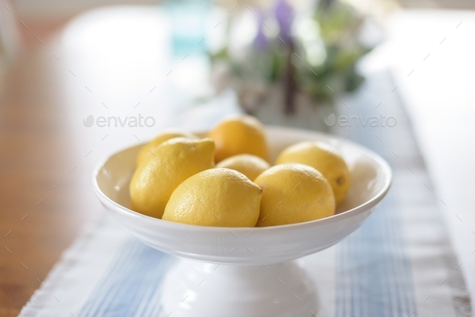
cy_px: 158
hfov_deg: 39.6
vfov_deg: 27.0
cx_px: 238
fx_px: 660
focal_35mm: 50
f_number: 2.5
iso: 250
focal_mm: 50
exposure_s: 1/200
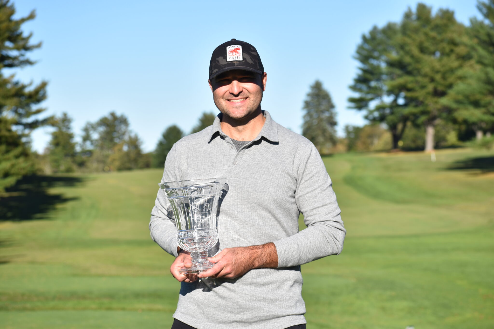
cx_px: 247
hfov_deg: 16.7
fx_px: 1688
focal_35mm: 123
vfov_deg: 11.1
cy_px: 164
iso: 100
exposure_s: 1/500
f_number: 8
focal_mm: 82
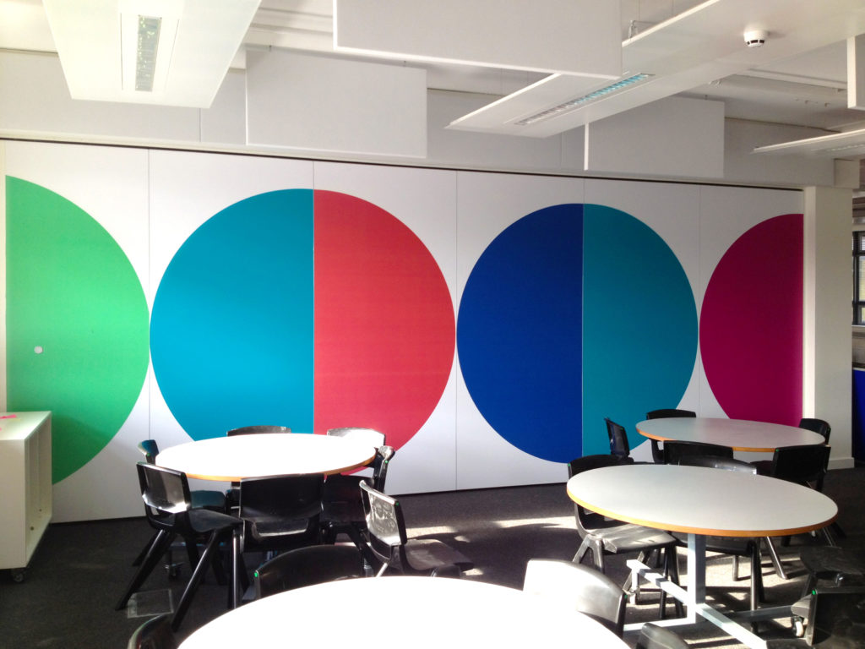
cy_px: 324
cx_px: 432
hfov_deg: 52.6
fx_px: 875
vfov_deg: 40.7
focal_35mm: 35
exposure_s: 1/40
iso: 64
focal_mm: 4.28
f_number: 2.4
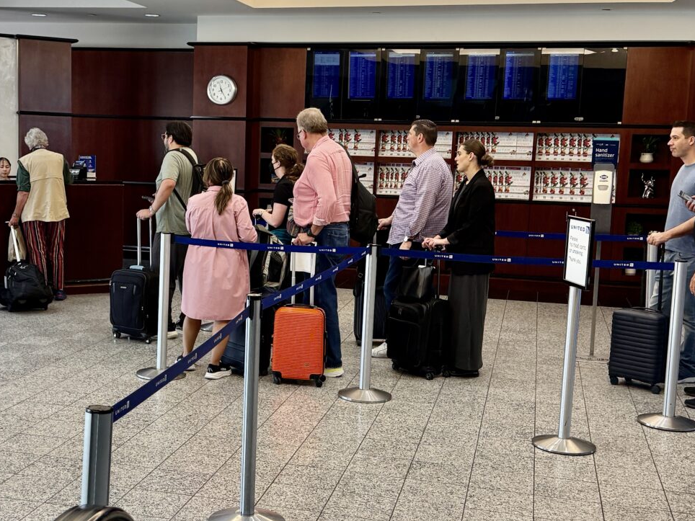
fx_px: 1024
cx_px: 247
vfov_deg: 28.6
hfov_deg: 37.2
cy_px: 276
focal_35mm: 51
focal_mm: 6.76
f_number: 1.78
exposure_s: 1/161
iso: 200
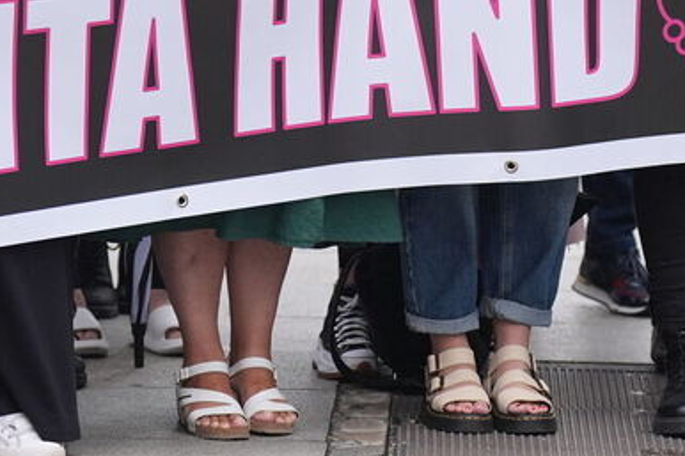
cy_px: -156
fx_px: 6923
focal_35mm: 364
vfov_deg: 3.8
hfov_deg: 5.7
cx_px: 392
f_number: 2.8
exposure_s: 1/4000
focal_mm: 117
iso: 640
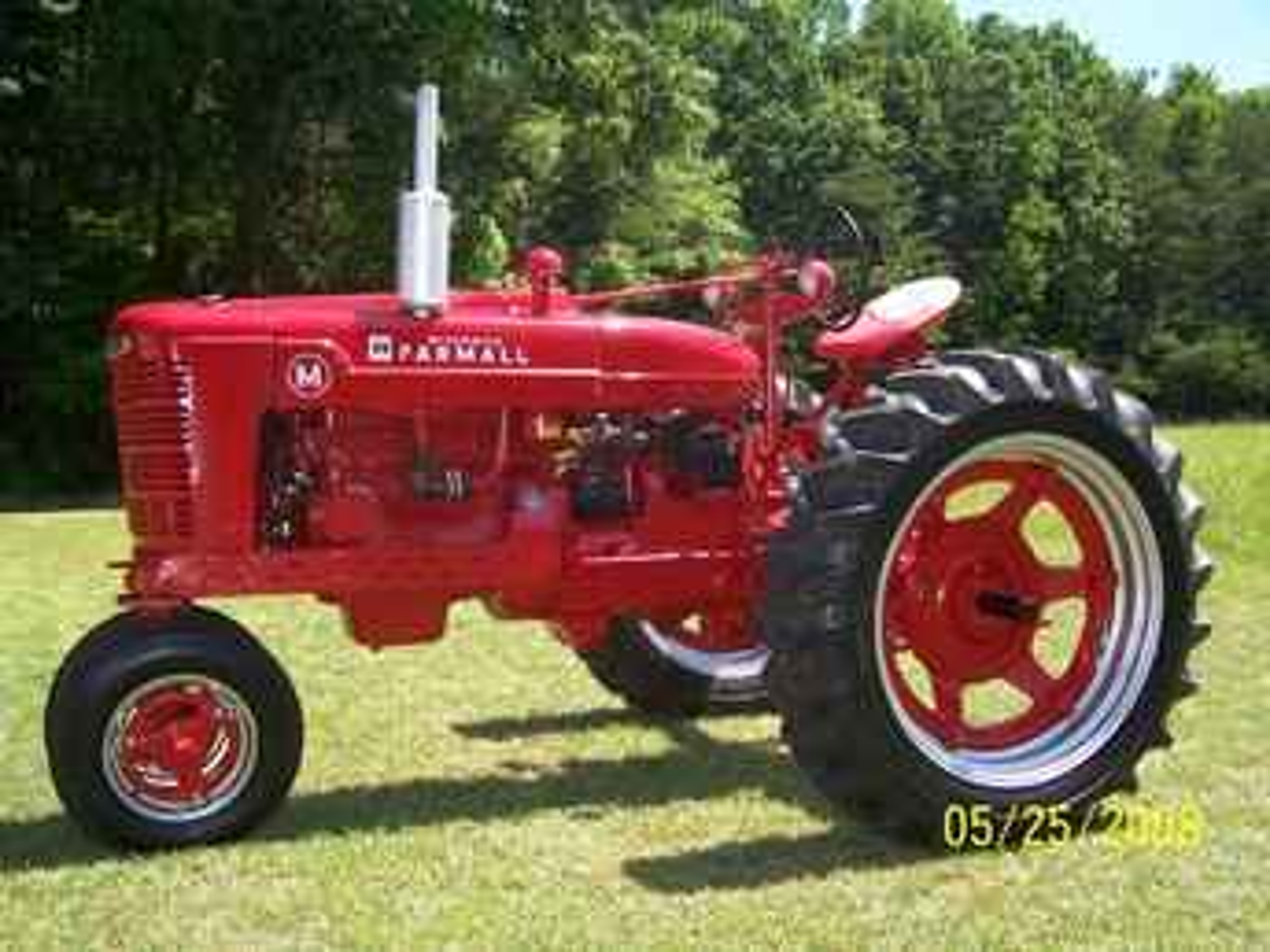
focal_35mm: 38
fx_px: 1394
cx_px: 635
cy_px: 476
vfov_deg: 37.7
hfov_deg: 49.0
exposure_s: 1/500
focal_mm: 6.3
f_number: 2.8
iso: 80
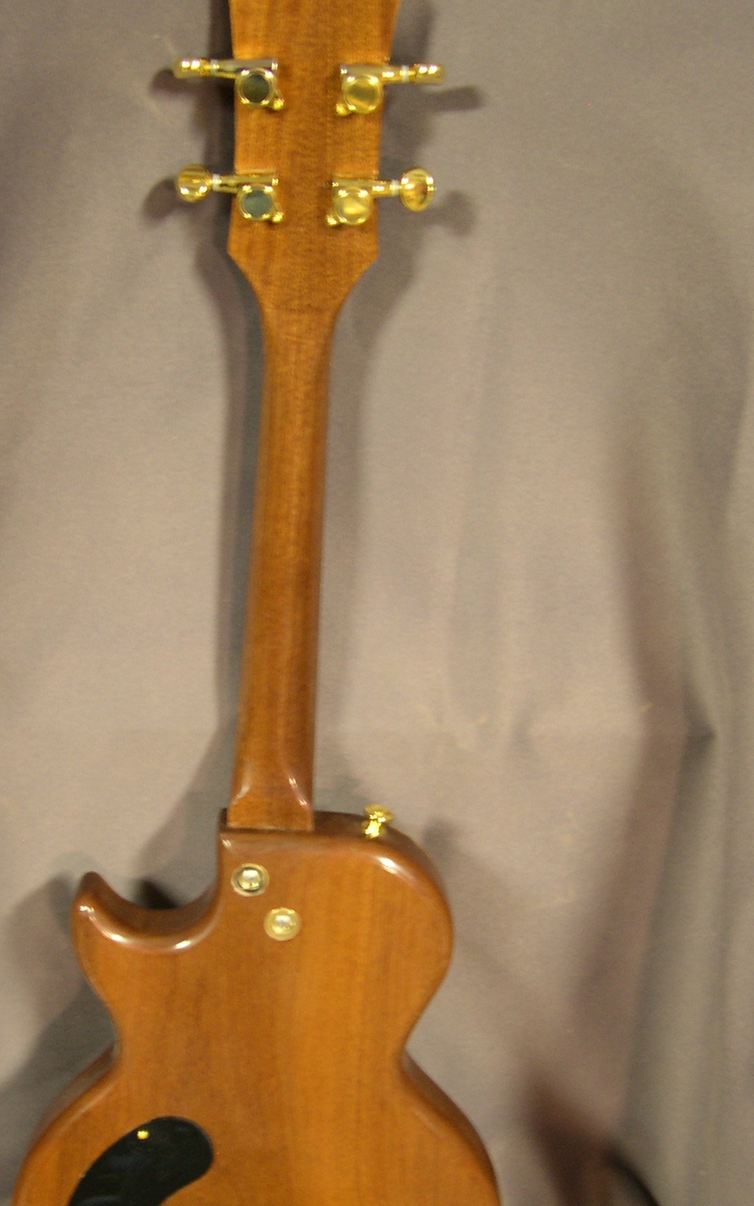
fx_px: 1875
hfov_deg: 22.6
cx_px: 242
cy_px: 685
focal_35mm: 57
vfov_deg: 35.6
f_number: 2.9
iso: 135
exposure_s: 1/4.5
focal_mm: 9
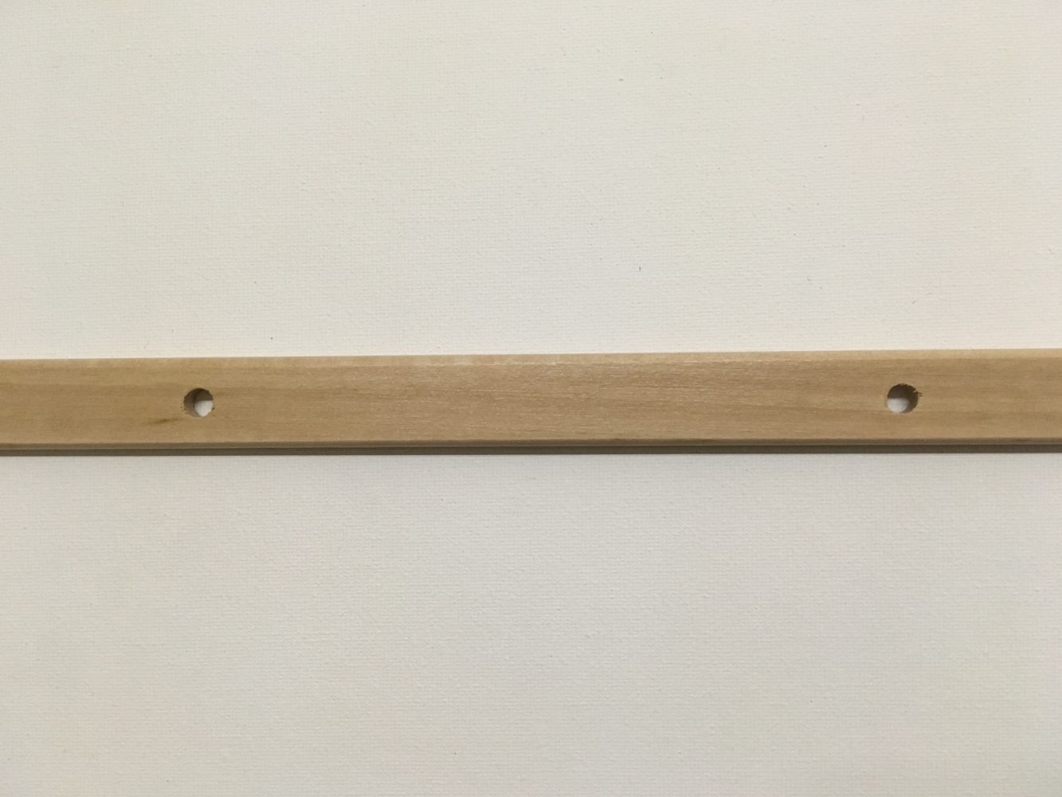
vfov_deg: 48.2
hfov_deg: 61.7
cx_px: 531
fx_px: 890
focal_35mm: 29
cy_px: 398
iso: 160
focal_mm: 4.15
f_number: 2.2
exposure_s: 1/33
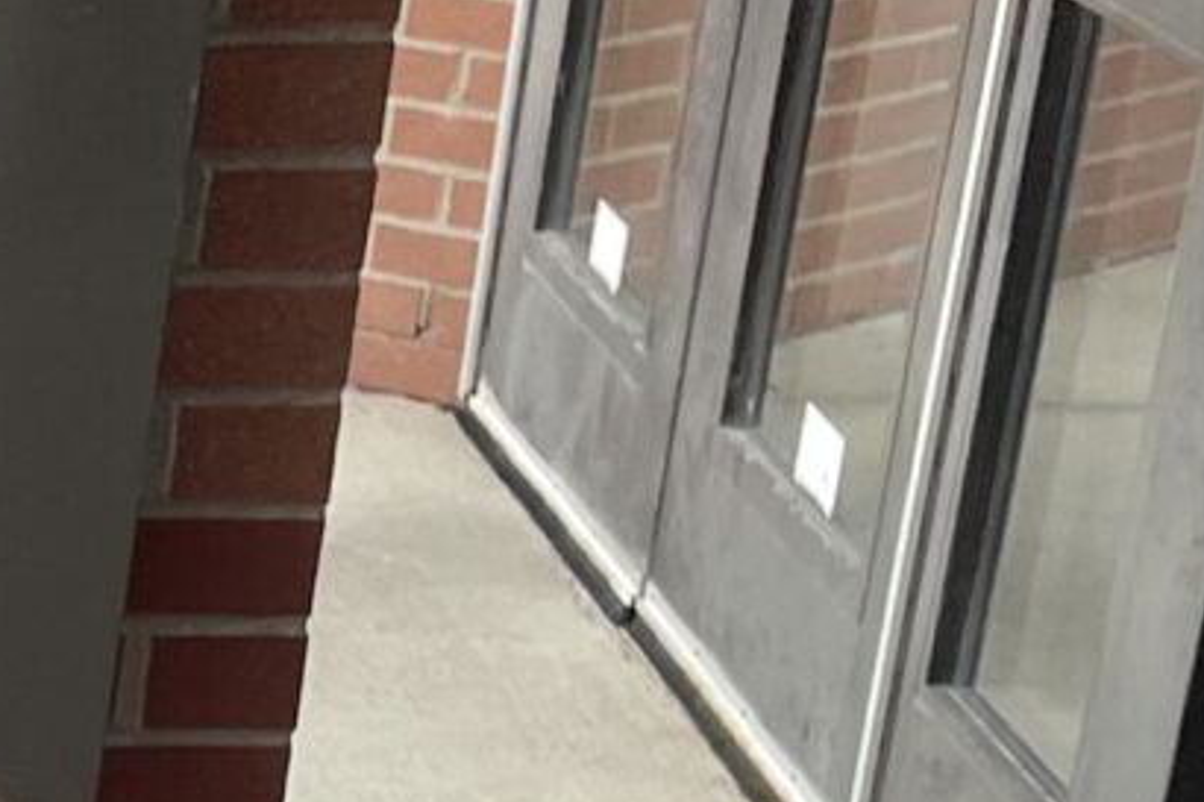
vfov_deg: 7.7
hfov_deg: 10.4
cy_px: 1780
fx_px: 5650
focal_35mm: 169
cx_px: -1730
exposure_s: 1/256
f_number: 1.6
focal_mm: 4.2
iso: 32
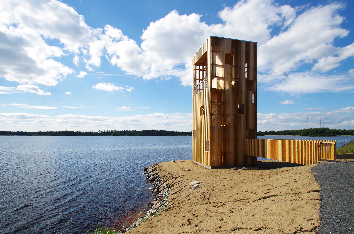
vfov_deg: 73.5
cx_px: 177
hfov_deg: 96.9
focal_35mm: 16
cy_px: 117
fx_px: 157
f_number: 11
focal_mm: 10.63
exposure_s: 1/200
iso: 100
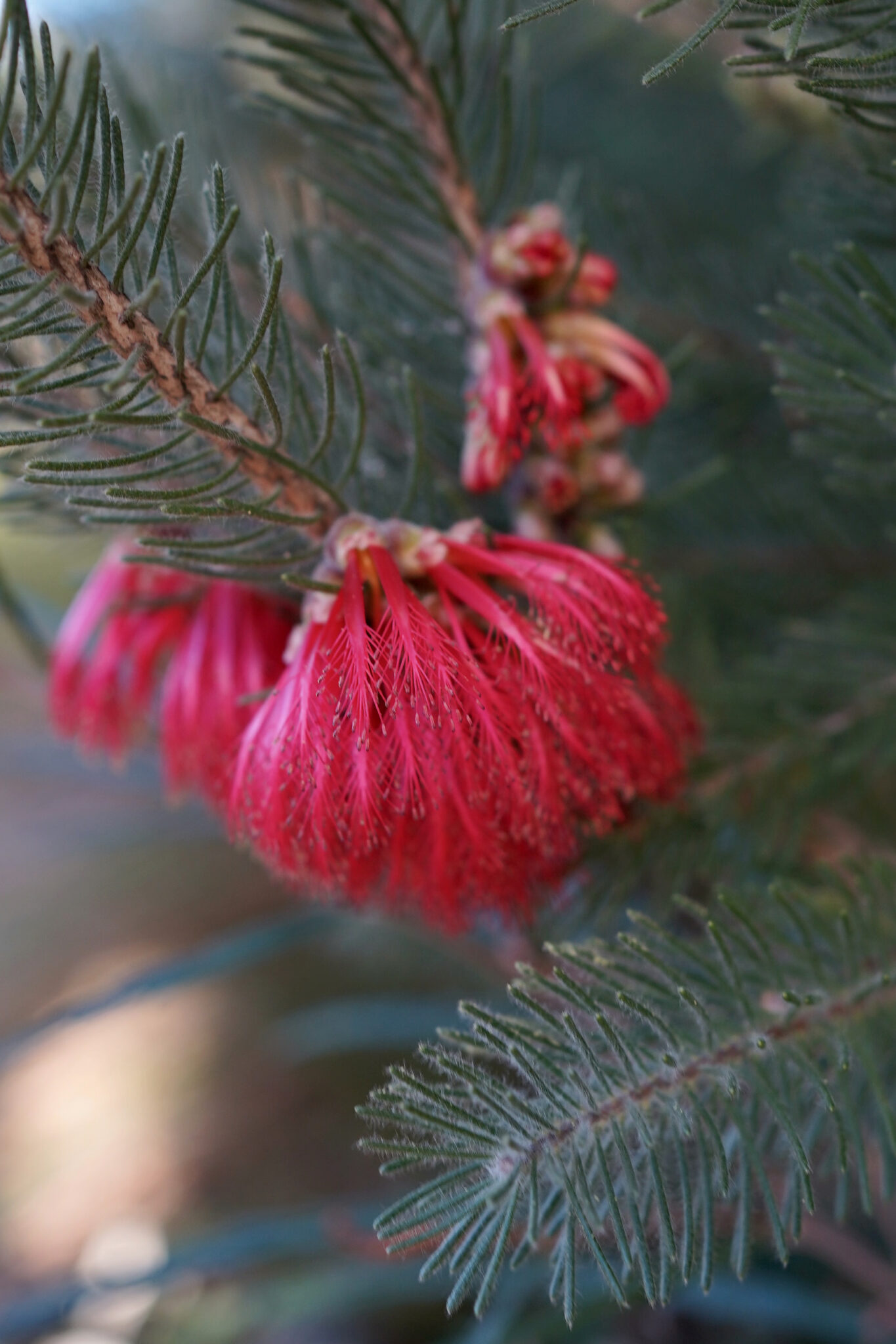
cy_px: 672
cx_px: 448
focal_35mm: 35
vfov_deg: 54.4
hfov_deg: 37.8
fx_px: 1307
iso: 400
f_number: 4
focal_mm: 35
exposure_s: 1/100
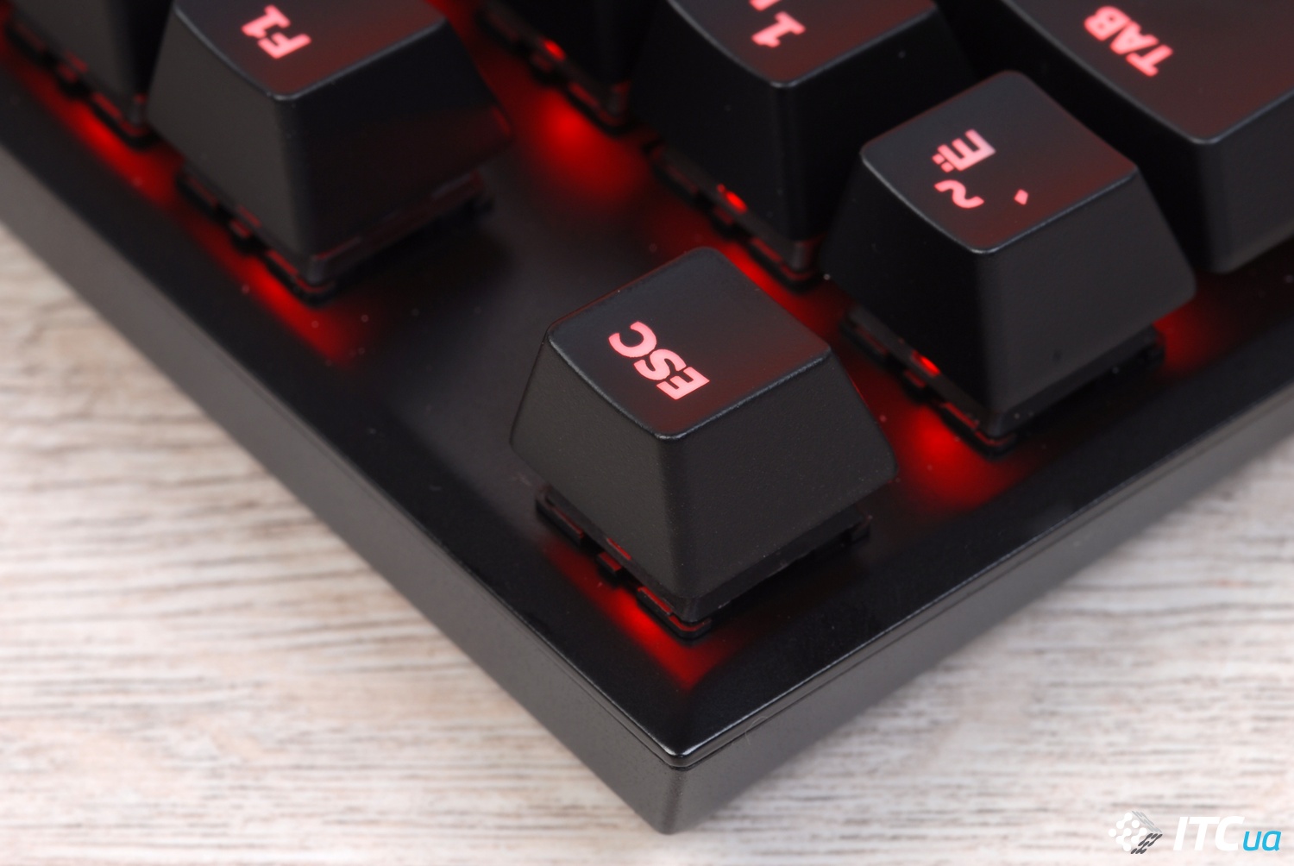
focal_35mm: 158
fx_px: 5668
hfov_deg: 13.0
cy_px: 433
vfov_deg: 8.7
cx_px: 647
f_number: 16
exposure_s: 1.3
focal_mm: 105
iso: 100
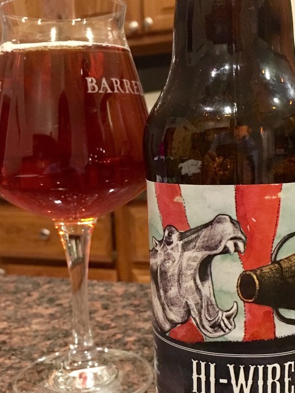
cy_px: 242
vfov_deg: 41.0
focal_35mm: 46
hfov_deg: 31.5
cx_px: 140
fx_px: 523
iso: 320
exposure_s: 1/15
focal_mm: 4.15
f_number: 2.2
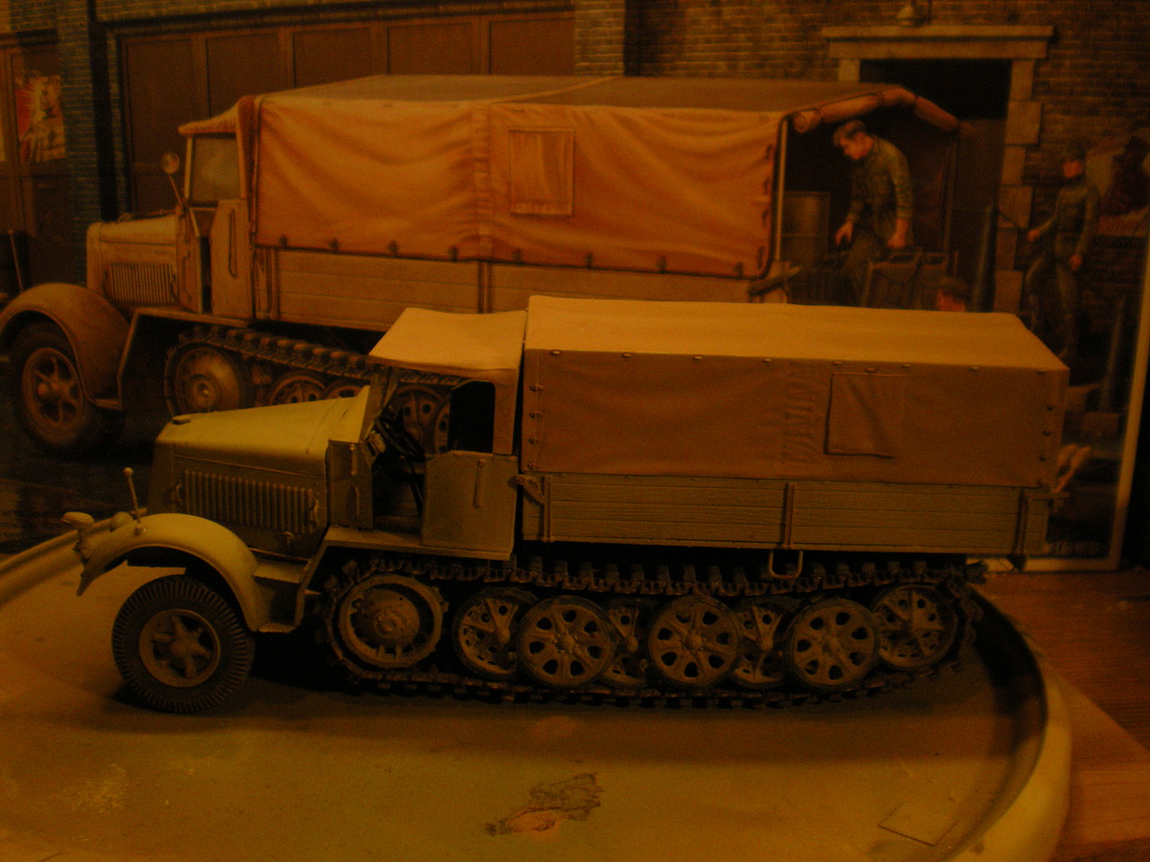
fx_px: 1262
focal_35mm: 38
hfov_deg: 49.0
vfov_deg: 37.7
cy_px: 431
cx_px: 575
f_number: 3.1
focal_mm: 6.3
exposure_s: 1/55.5
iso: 200
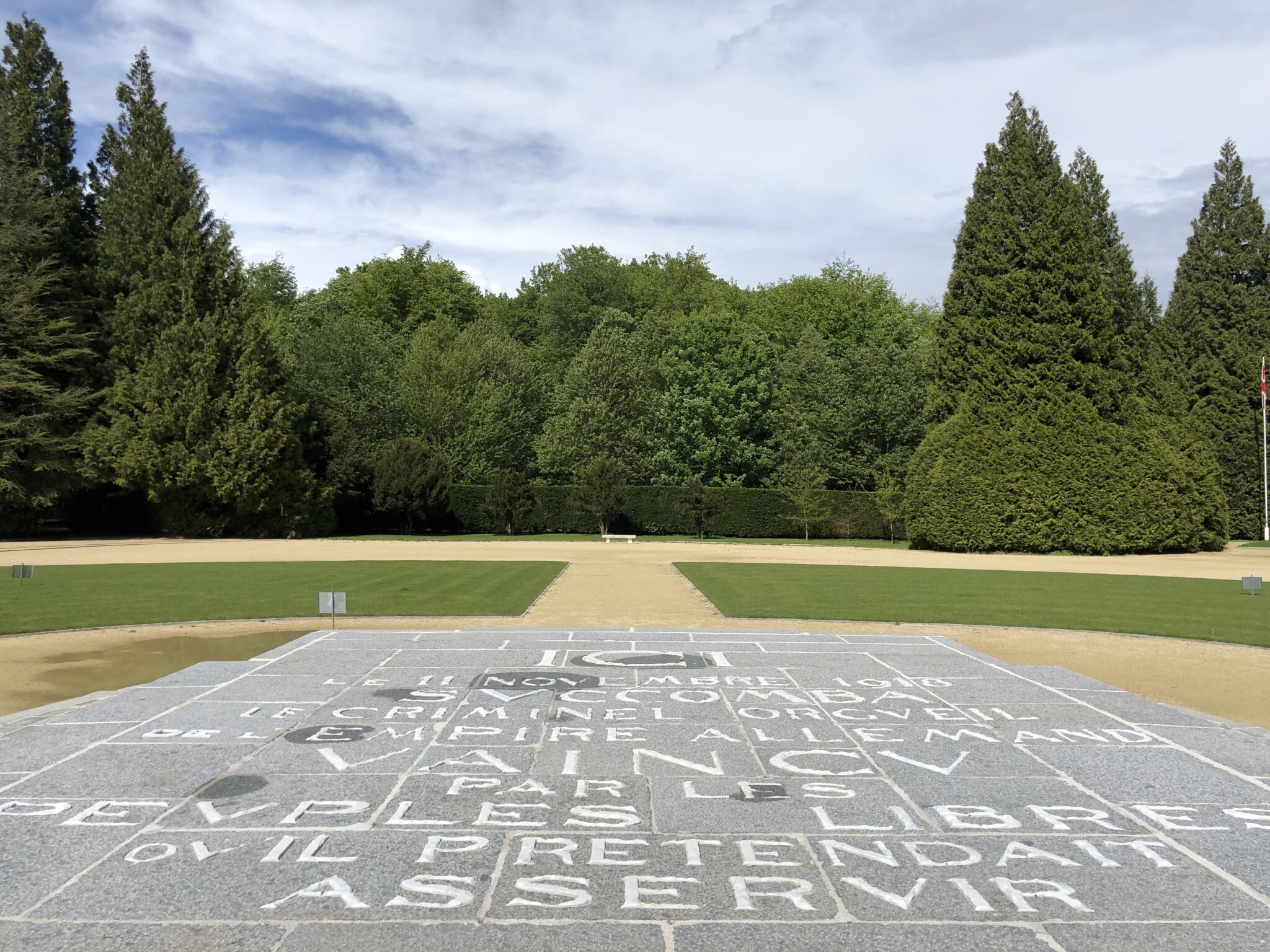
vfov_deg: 49.7
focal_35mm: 28
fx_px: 1027
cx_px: 635
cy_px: 476
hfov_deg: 63.4
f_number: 1.8
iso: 25
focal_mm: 4
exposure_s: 1/4000
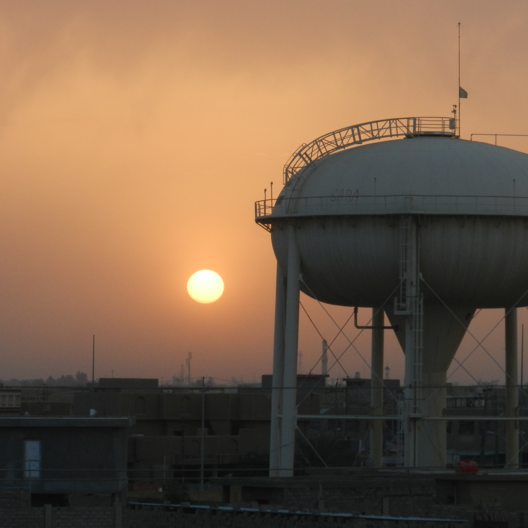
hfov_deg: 7.7
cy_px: 264
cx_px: 325
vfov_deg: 7.7
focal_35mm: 226
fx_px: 3900
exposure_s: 1/60
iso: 320
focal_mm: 34
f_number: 8
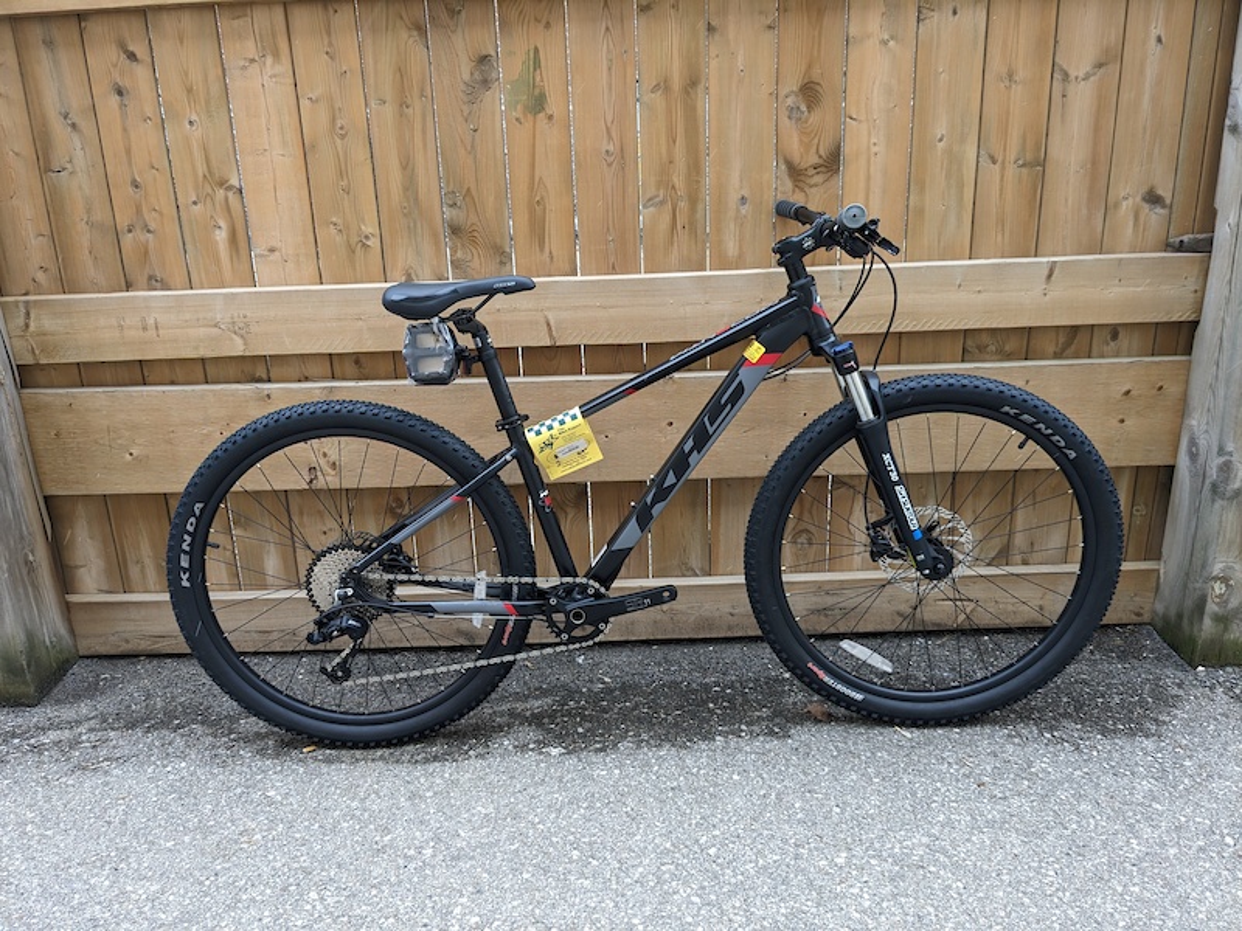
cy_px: 466
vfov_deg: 51.4
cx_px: 621
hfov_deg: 65.3
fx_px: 969
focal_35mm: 27
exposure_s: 1/120
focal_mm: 4.38
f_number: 1.73
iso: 91
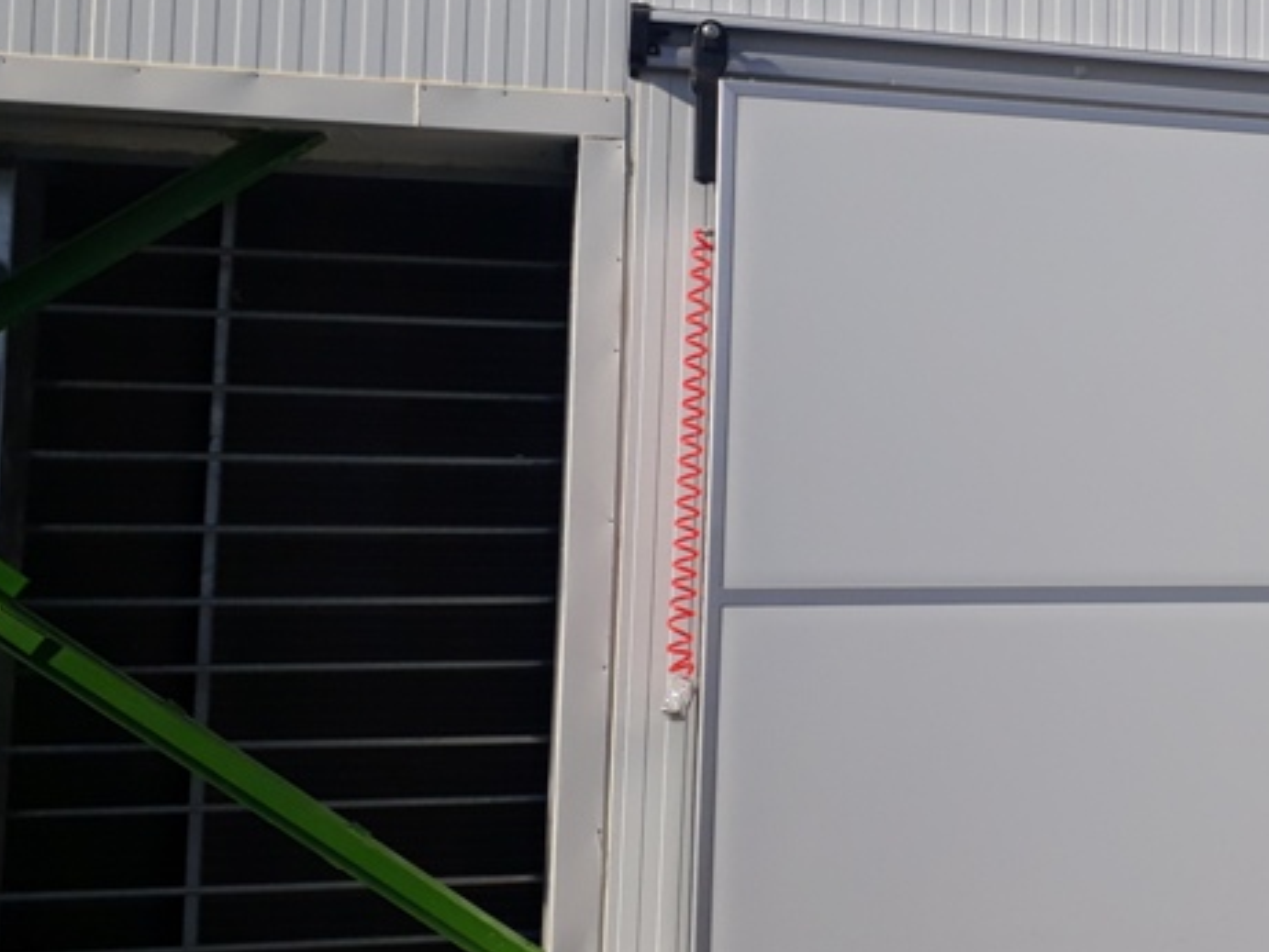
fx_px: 2200
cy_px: 352
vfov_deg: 24.4
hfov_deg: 29.6
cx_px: 1327
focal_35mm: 60
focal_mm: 3.6
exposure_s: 1/2309
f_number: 1.9
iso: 40
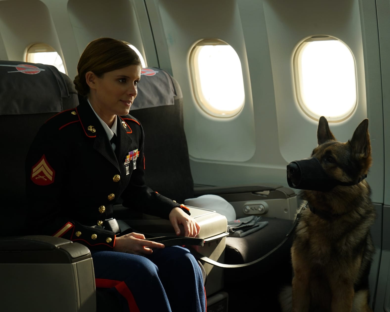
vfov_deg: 27.1
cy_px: 154
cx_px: 214
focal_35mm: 56
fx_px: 646
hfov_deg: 33.5
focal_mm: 49
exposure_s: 1/80
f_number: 4
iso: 640
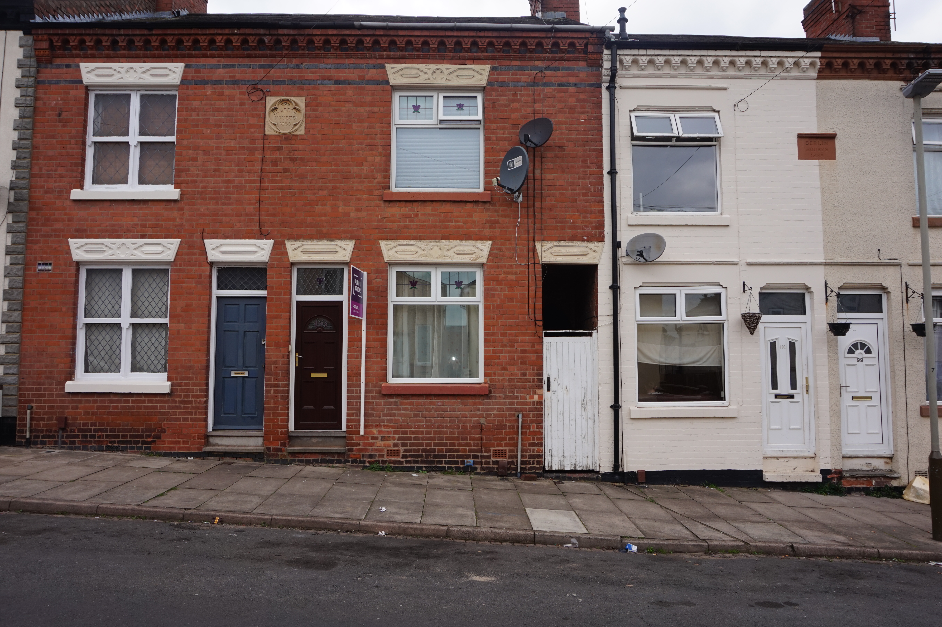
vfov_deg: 53.1
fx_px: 628
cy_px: 314
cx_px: 471
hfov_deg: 73.8
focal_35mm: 24
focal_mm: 16
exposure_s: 1/60
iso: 100
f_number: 11
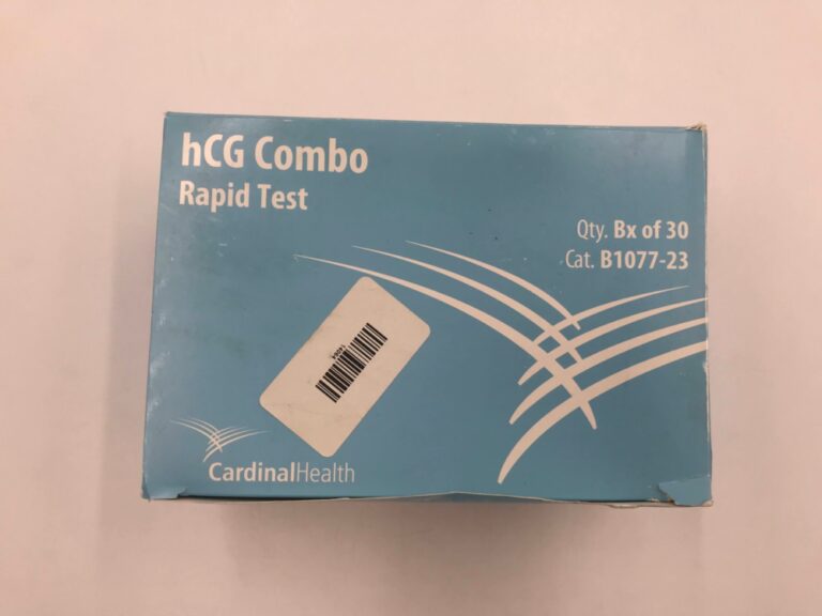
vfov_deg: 49.7
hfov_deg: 63.4
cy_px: 308
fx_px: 665
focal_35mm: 28
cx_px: 411
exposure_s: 1/148
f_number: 1.8
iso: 20
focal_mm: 3.99
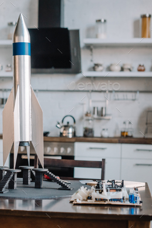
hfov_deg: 17.6
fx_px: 481
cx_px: 4
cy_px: 114
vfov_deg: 26.6
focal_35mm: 76
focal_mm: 50
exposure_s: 1/160
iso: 640
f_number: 3.2
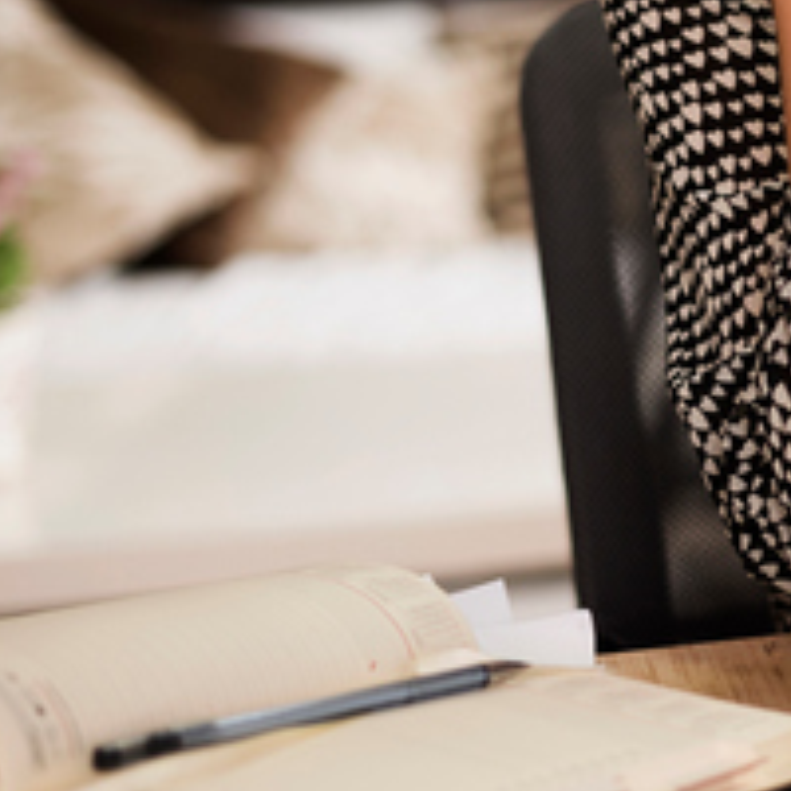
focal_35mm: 154
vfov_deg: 11.3
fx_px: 3981
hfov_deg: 10.8
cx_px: 1293
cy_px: 69
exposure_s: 1/125
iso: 160
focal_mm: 50
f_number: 2.2
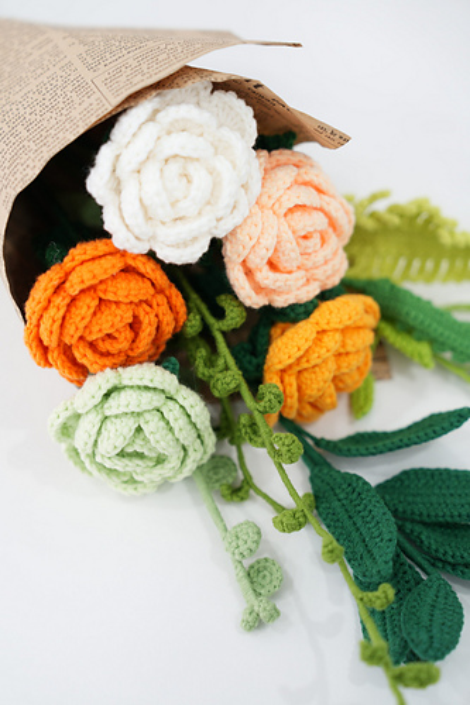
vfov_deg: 28.9
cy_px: 352
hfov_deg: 19.4
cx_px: 235
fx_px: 1372
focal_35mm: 70
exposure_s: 1/20
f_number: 2.8
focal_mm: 70
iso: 160
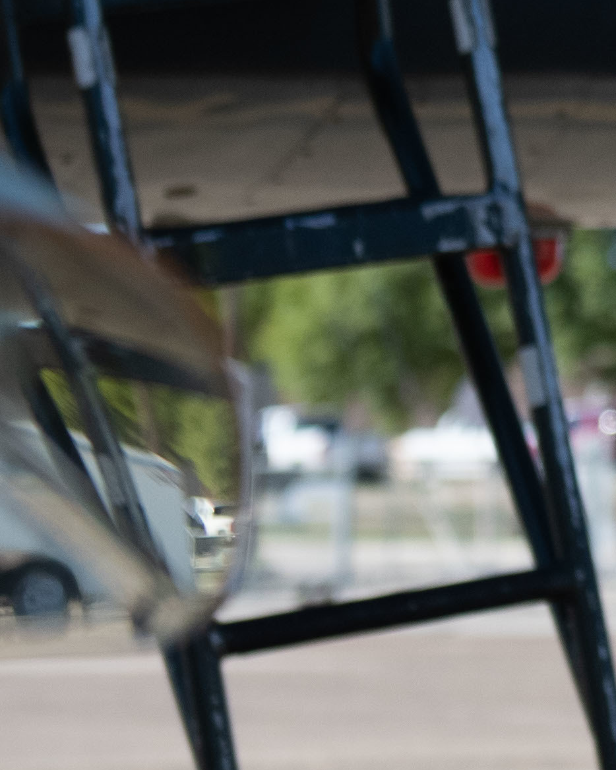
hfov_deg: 5.3
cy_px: -97
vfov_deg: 6.8
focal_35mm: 284
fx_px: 6474
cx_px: 1309
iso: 320
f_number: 3.5
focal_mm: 48
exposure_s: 1/3200
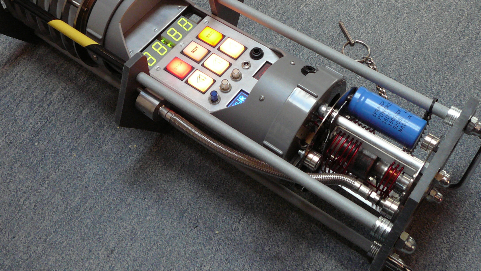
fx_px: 574
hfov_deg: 45.5
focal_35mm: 45
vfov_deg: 26.4
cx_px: 229
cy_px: 97
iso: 200
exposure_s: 1/15
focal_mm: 5.2
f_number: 2.8
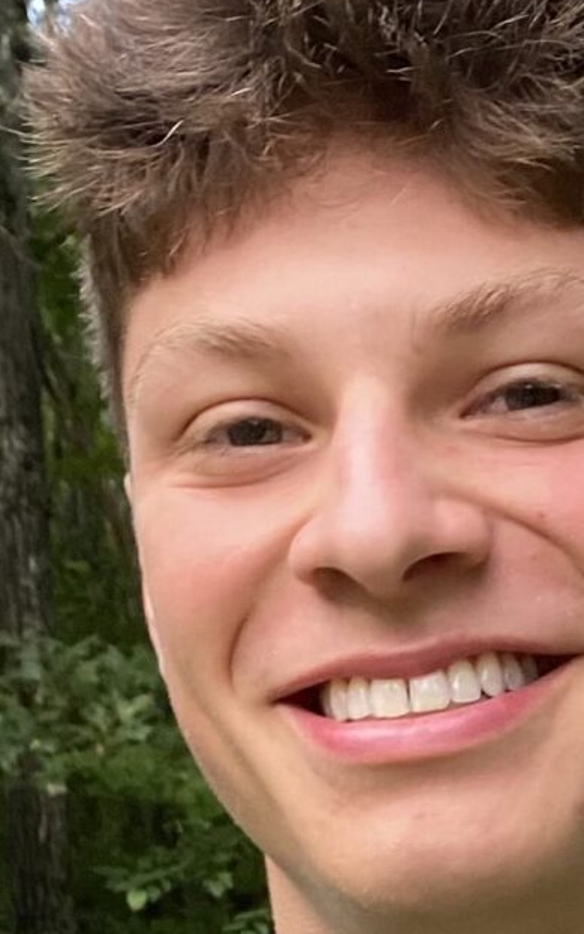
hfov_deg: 11.3
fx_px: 2878
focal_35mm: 113
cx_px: 792
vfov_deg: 16.9
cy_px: 1344
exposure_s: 1/88
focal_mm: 4.25
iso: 125
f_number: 1.8
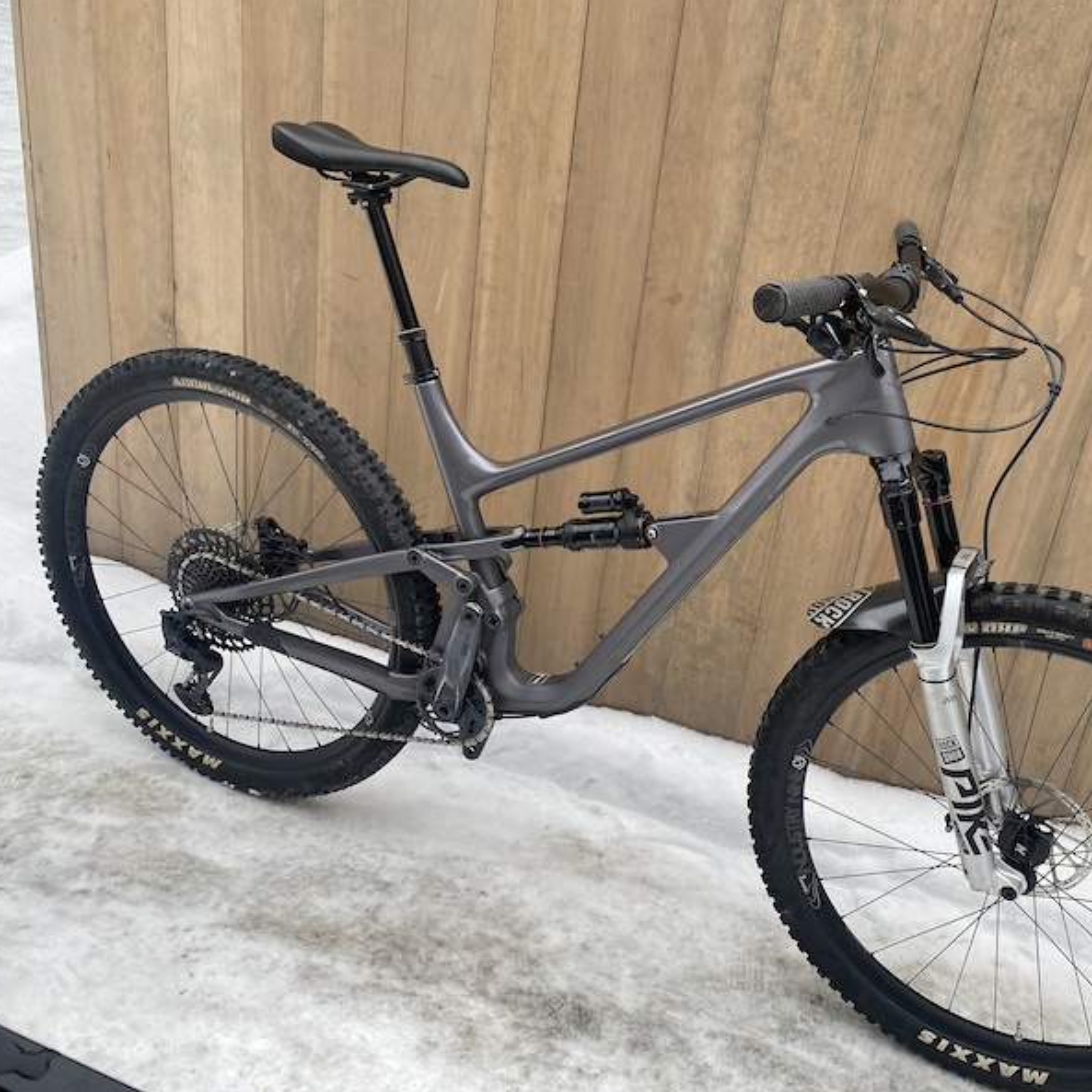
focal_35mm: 31
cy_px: 545
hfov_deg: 51.7
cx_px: 711
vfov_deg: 52.5
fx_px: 1106
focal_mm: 4.25
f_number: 1.8
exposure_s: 1/175
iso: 32
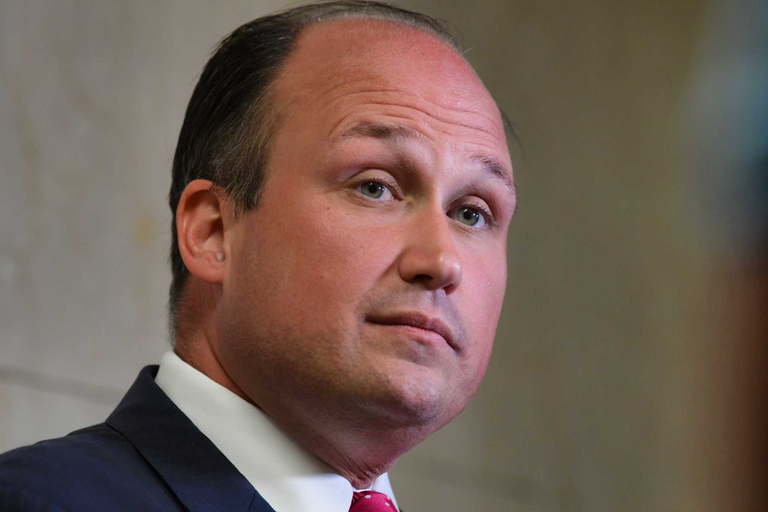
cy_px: 256
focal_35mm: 300
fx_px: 6399
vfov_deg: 4.6
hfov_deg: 6.9
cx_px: 384
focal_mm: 200
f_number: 4
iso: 1600
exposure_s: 1/160
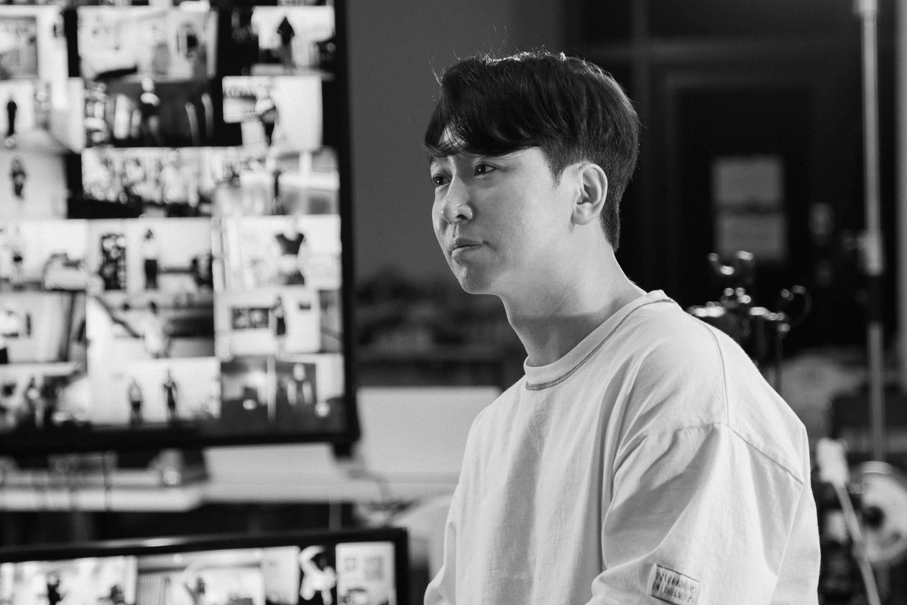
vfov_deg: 13.0
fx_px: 2646
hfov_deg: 19.5
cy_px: 302
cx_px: 454
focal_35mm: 105
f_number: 2.8
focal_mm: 70
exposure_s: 1/80
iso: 800
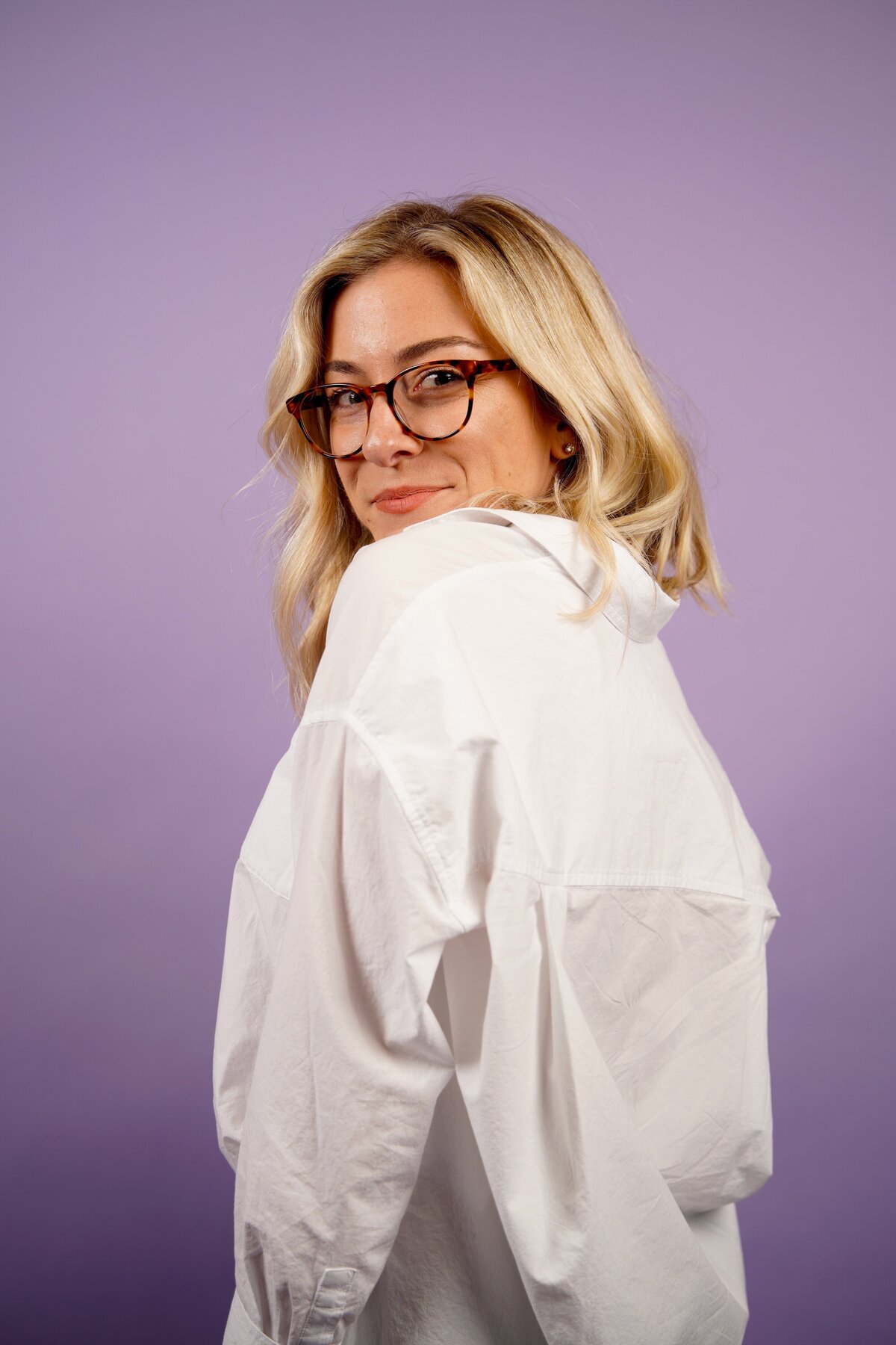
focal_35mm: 51
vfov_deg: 38.9
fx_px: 1904
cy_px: 672
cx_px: 448
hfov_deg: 26.5
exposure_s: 1/125
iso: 125
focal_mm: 51
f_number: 3.5
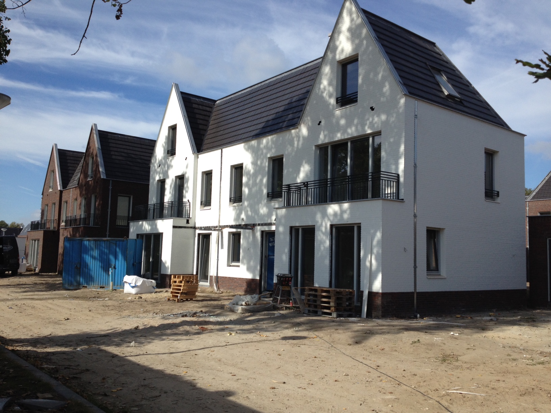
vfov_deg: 40.7
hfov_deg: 52.6
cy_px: 206
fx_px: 557
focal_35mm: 35
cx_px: 276
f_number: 2.4
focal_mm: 4.28
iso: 50
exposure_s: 1/1842
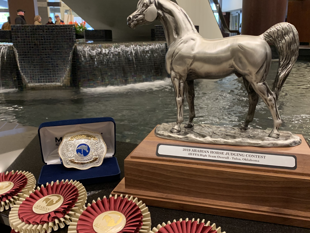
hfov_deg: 56.7
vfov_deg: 44.1
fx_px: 287
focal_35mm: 32
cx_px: 169
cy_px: 104
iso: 320
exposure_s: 1/40
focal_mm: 4.25
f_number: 1.8
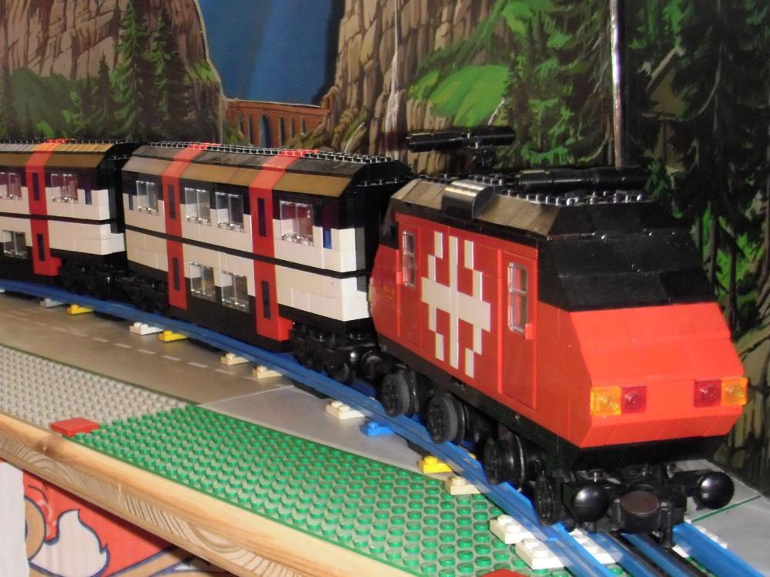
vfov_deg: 37.7
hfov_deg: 49.0
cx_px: 385
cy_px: 288
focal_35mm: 38
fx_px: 845
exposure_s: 1/30
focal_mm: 6.7
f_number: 3.5
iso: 125
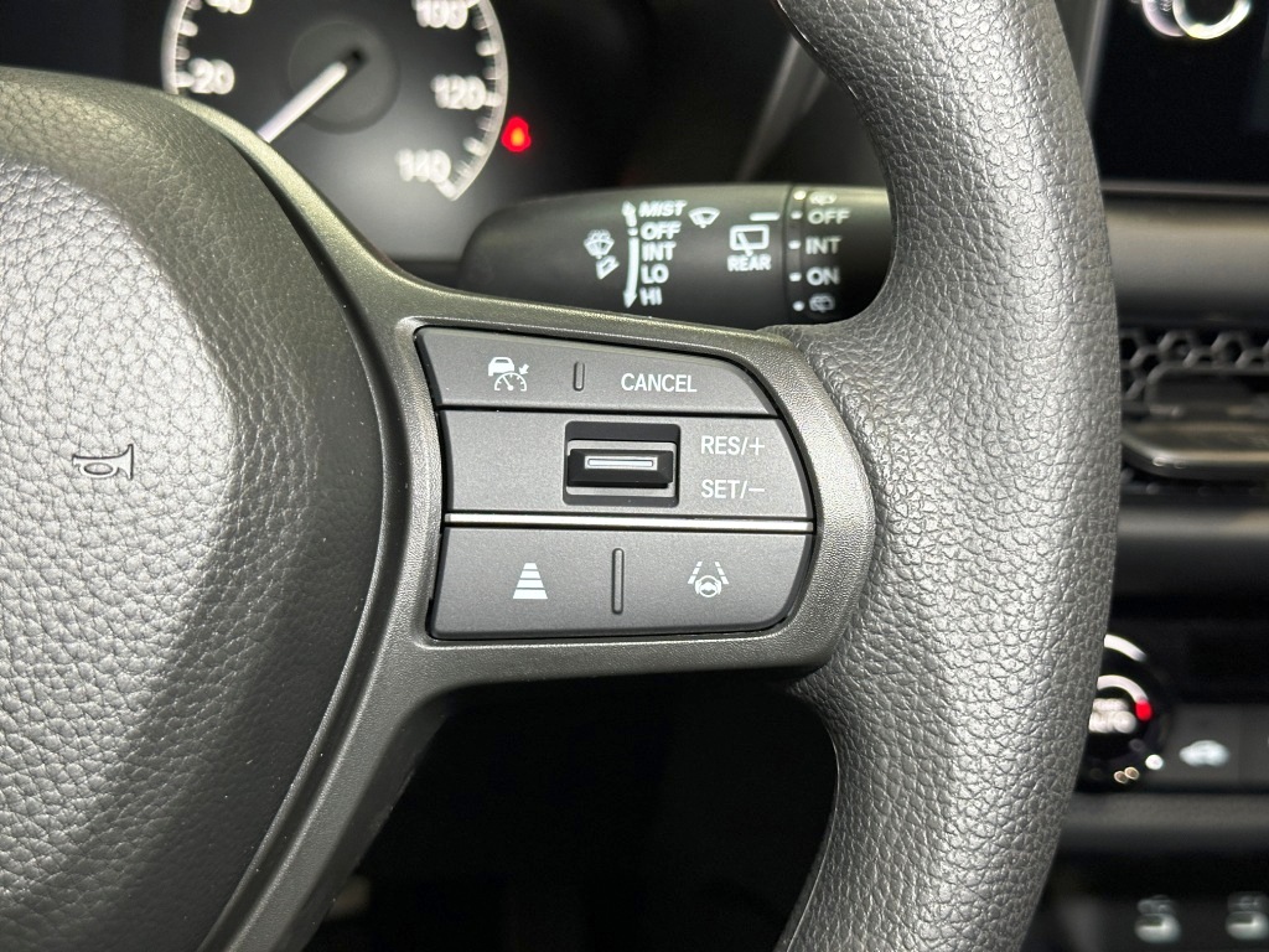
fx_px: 1760
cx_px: 634
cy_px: 476
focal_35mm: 48
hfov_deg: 39.7
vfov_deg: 30.3
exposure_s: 1/40
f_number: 1.78
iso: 400
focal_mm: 6.86
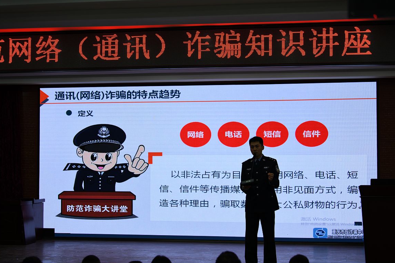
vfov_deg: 18.7
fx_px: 801
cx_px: 191
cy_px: 135
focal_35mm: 73
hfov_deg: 27.7
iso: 200
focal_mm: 70
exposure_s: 1/60
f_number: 2.8
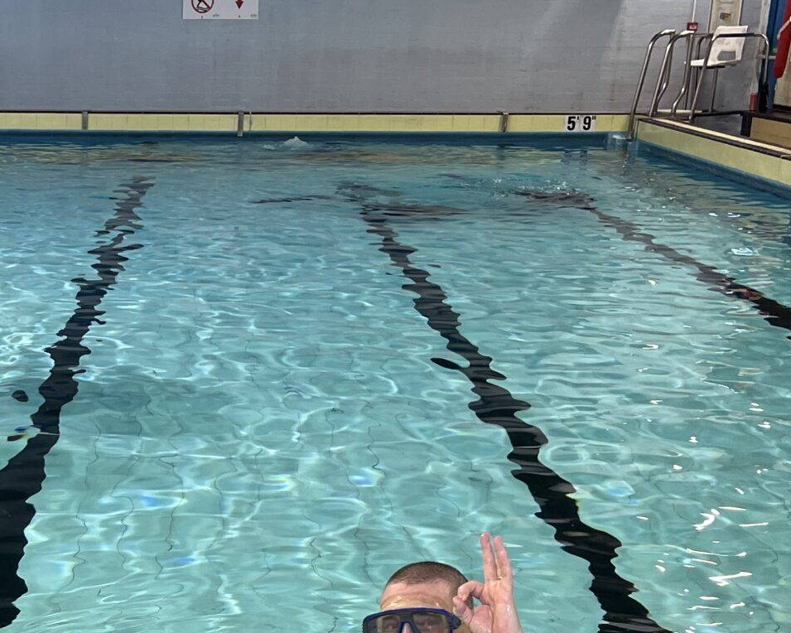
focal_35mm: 68
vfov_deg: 21.9
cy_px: 593
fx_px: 1592
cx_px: 54
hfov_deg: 26.8
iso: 100
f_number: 1.6
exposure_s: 1/50
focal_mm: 5.1
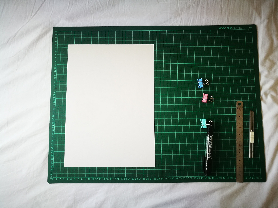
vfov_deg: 51.4
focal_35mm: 27
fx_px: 217
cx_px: 139
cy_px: 104
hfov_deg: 65.3
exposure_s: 1/60
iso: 125
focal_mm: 4.5
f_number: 2.2
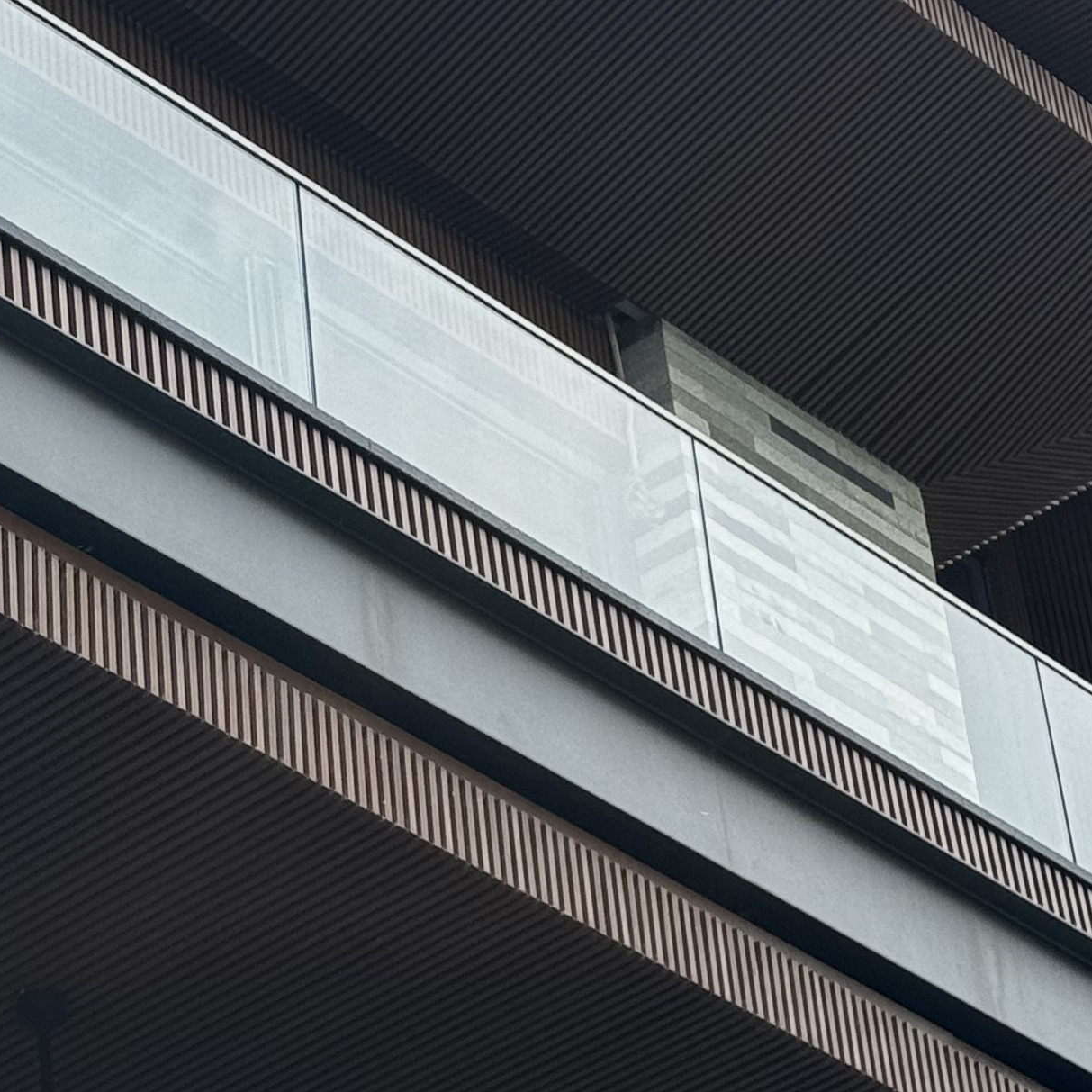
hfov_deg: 12.3
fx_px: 5032
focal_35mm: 141
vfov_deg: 12.4
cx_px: 75
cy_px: 467
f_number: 1.78
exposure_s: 1/913
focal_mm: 6.76
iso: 64
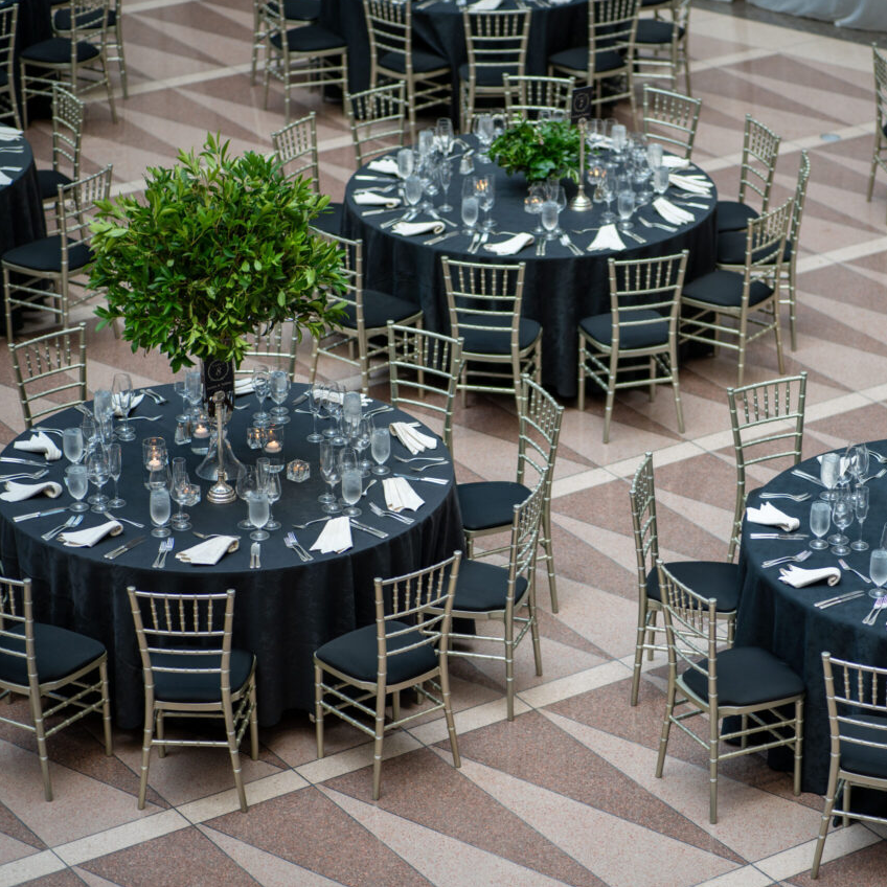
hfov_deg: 15.9
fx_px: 3160
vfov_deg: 16.0
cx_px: 593
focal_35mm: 109
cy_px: 442
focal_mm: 85
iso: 250
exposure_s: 1/250
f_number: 1.4
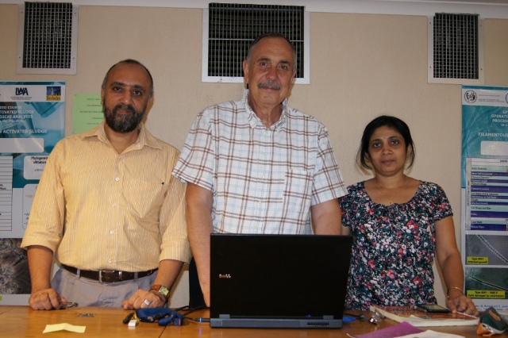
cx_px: 254
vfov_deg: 34.2
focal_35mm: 39
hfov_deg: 49.6
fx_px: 550
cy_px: 169
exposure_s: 1/60
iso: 500
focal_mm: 26
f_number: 4.5
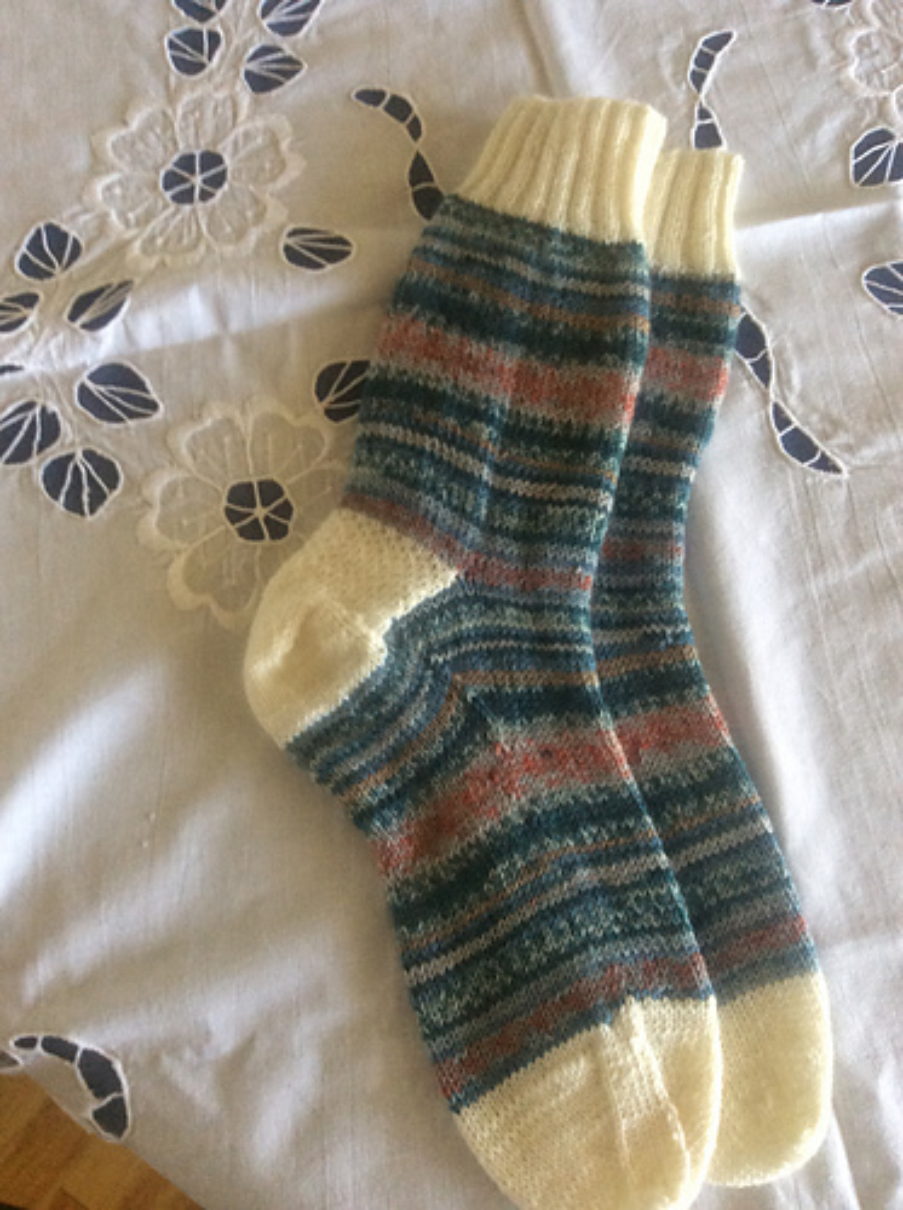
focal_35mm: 32
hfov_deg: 44.0
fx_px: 1117
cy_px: 605
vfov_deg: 56.9
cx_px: 452
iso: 100
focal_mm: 3.3
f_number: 2.4
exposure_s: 1/24
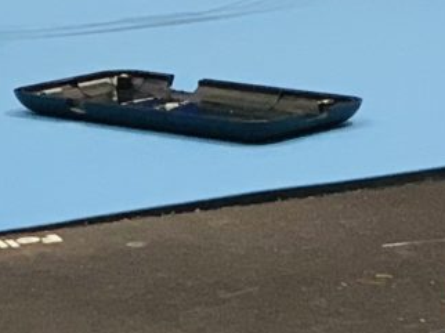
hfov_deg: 5.9
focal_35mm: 331
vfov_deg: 4.4
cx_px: 684
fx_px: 4252
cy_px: -232
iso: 125
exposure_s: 1/50
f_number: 2.4
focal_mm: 6
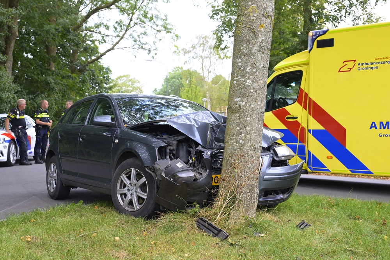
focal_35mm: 44
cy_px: 130
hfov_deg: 44.5
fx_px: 476
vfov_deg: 30.5
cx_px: 195
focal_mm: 44
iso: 720
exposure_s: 1/320
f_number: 5
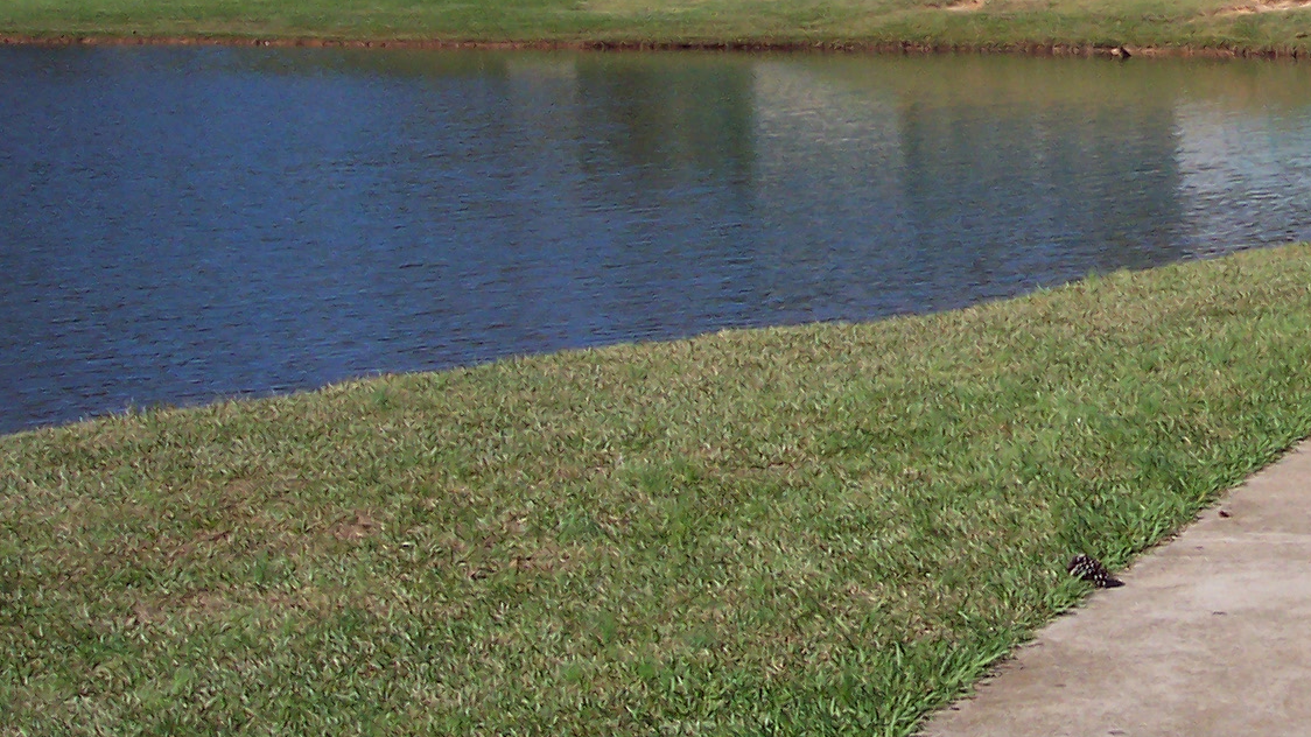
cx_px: 1355
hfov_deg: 21.5
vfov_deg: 12.4
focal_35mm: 95
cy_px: -148
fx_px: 3302
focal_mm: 8
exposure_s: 1/700
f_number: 4.8
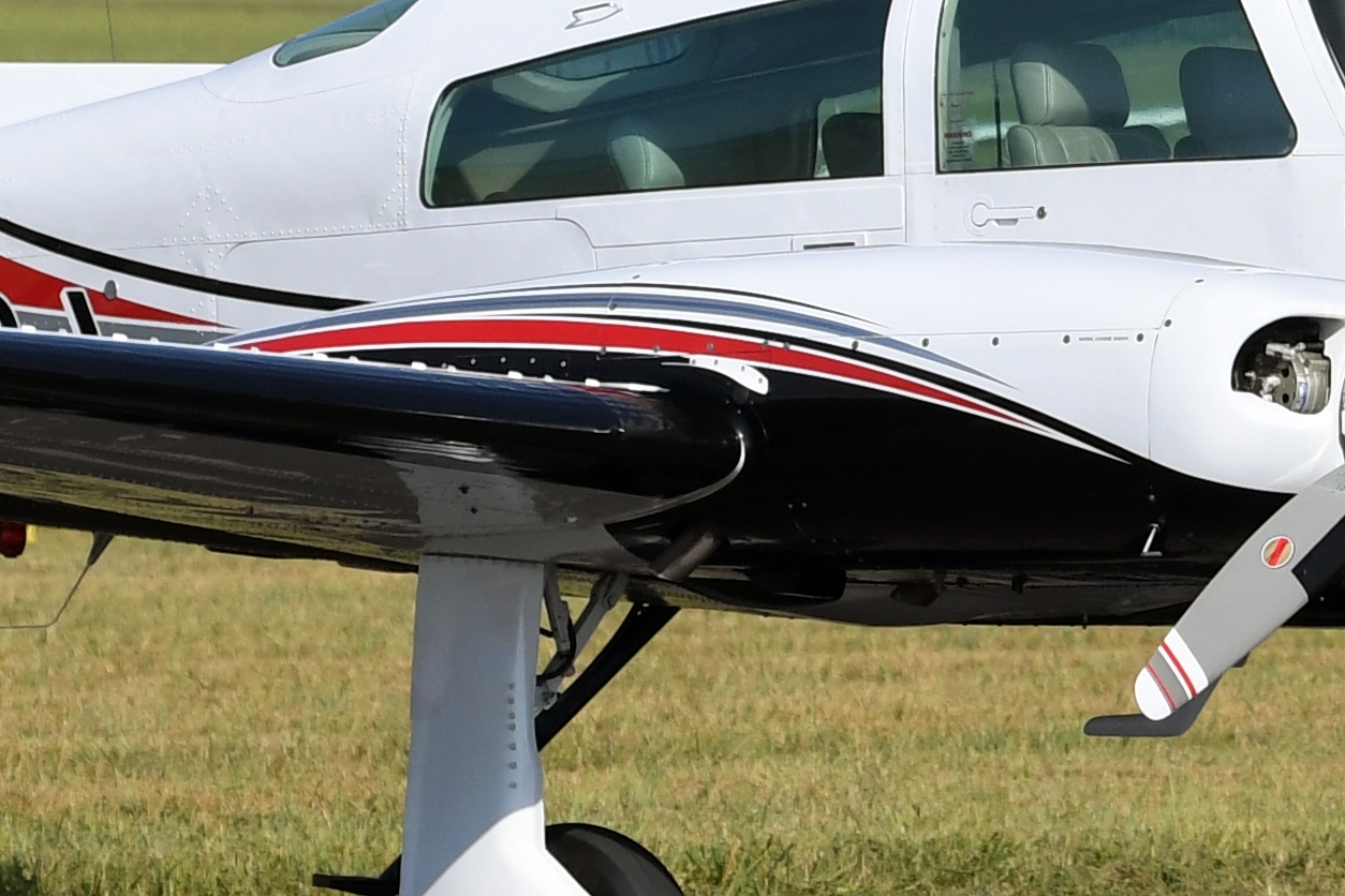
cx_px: 1212
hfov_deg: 3.8
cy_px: -364
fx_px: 20398
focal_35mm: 546
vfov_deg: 2.5
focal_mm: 82
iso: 400
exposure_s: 1/8000
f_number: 4
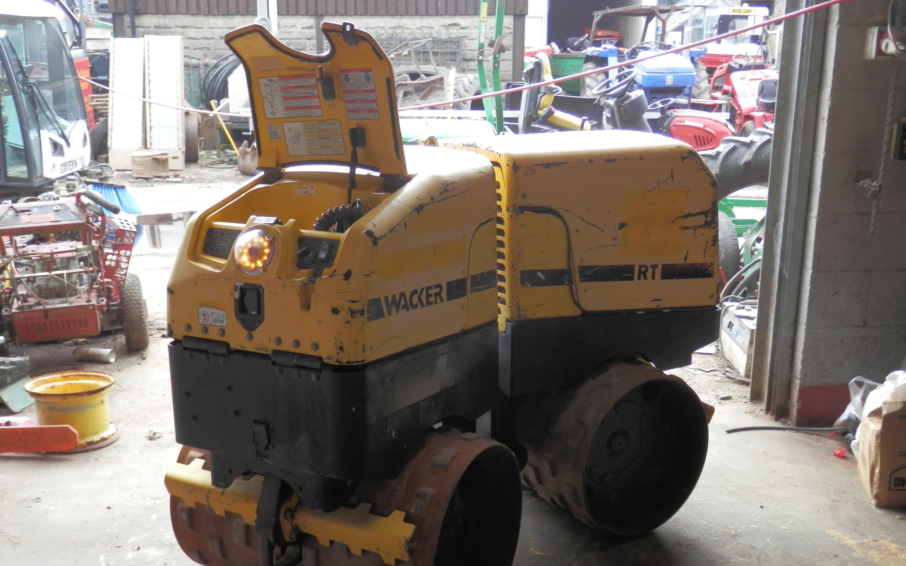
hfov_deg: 49.3
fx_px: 988
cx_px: 457
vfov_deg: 31.9
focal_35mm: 40
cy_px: 340
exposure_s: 1/60
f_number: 3.6
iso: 80
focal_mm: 6.6
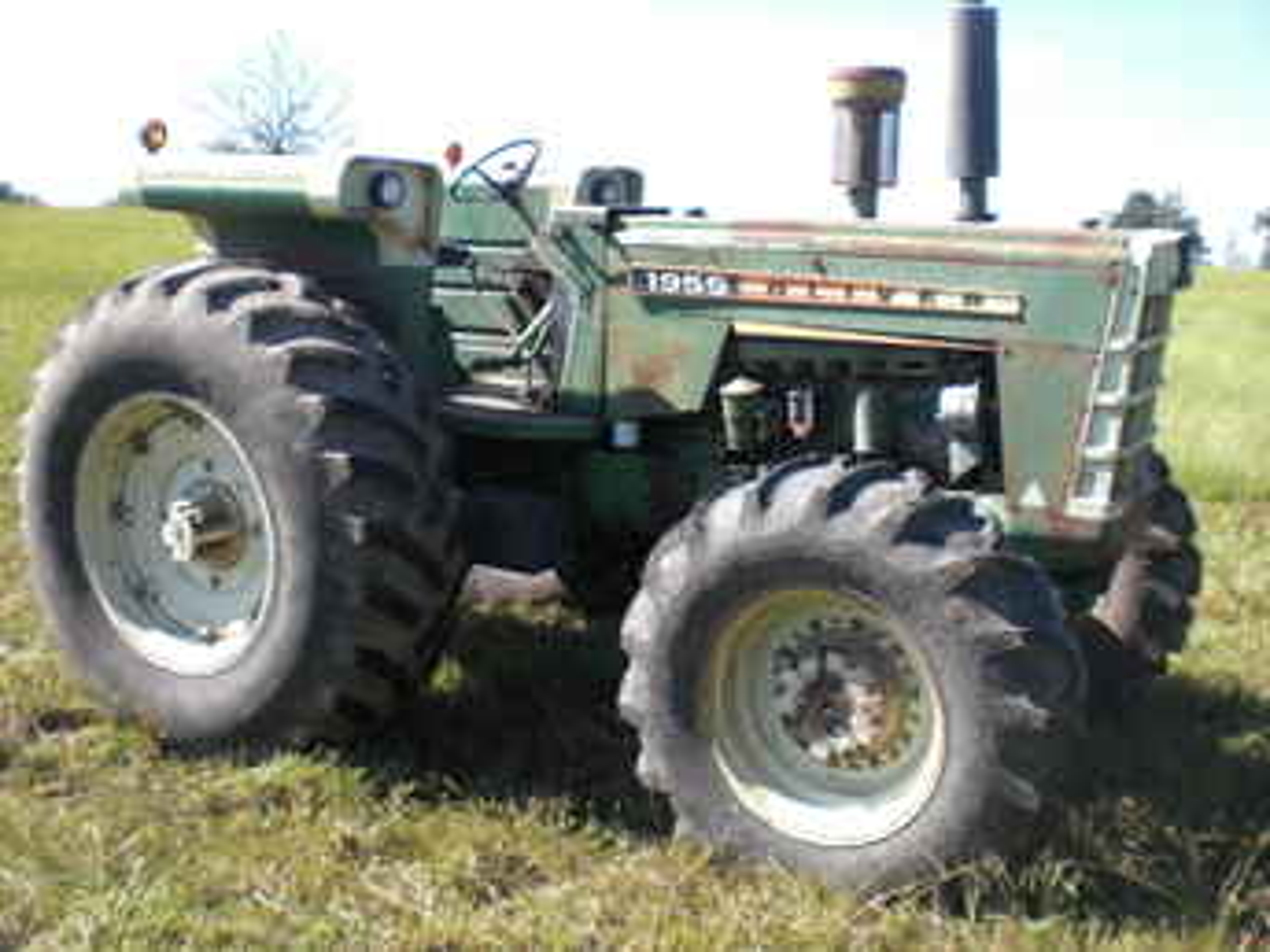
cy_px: 476
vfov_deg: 37.7
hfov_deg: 49.0
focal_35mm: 38
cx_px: 635
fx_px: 1394
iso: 64
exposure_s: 1/320
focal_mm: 6.3
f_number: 3.1
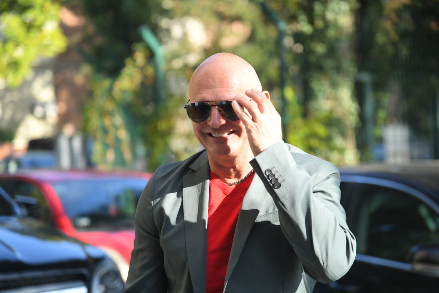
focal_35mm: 120
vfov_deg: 11.4
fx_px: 1463
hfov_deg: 17.1
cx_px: 220
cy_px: 146
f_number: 4
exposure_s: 1/500
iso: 400
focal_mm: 120
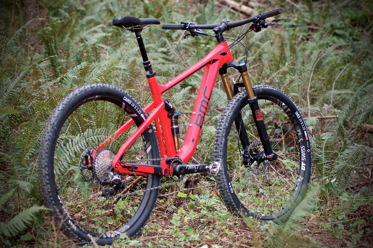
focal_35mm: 128
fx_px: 1320
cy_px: 124
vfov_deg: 10.7
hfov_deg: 16.1
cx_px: 186
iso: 640
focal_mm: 85
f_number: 4.2
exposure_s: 1/60
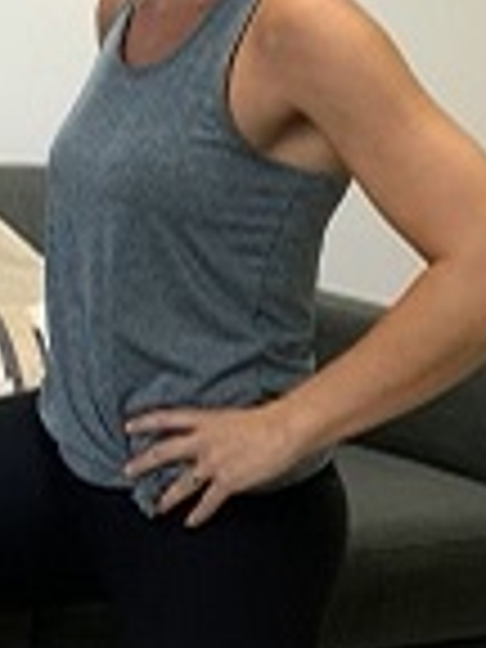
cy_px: 110
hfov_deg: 15.3
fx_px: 1797
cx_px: 135
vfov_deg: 20.2
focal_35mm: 96
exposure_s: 1/60
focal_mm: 4.25
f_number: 1.8
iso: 125
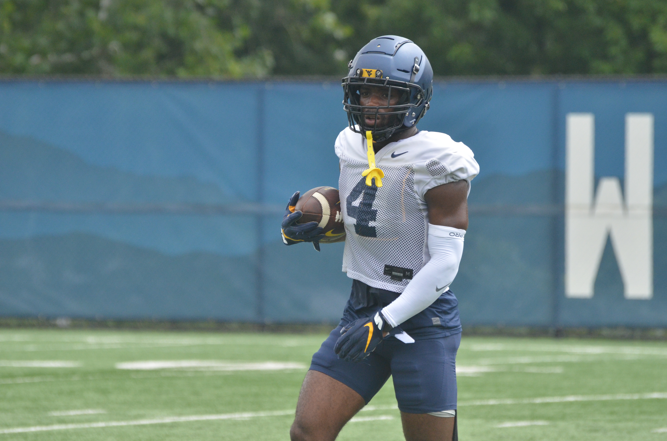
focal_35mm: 350
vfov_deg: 3.9
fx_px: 6471
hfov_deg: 5.9
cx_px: 346
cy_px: 217
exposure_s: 1/2500
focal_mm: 220
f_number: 5.3
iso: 1000
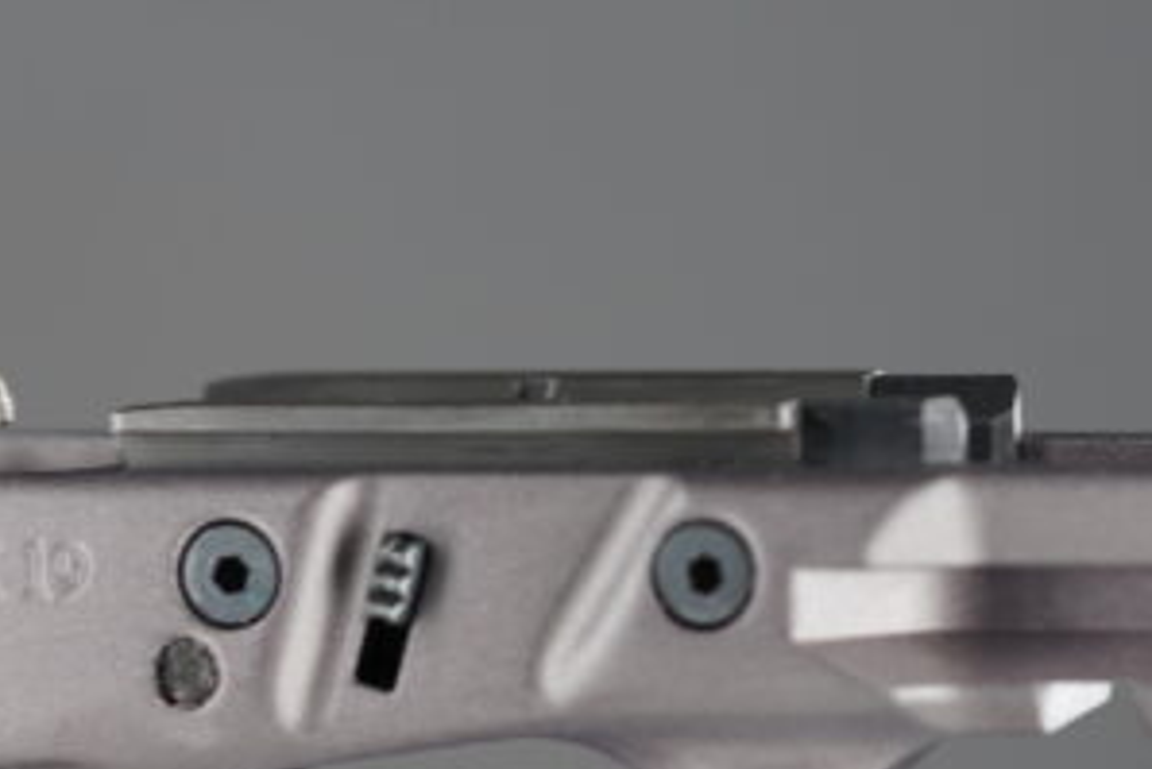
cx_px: 309
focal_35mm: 272
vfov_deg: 5.0
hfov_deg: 7.6
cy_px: 1155
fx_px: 8708
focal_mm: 90
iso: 320
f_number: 4
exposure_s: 1/100
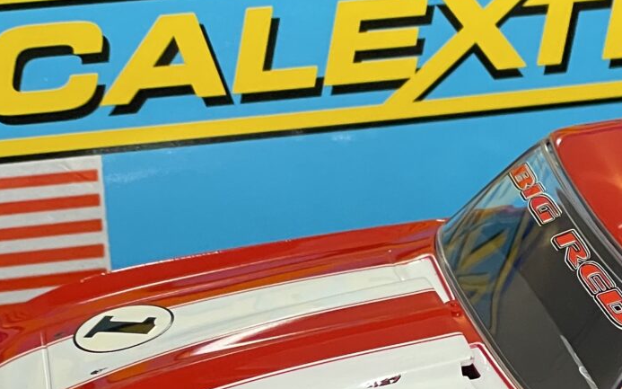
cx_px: 730
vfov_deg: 7.9
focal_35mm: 163
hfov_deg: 12.6
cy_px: 622
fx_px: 2763
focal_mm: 6
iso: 250
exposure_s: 1/120
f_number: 2
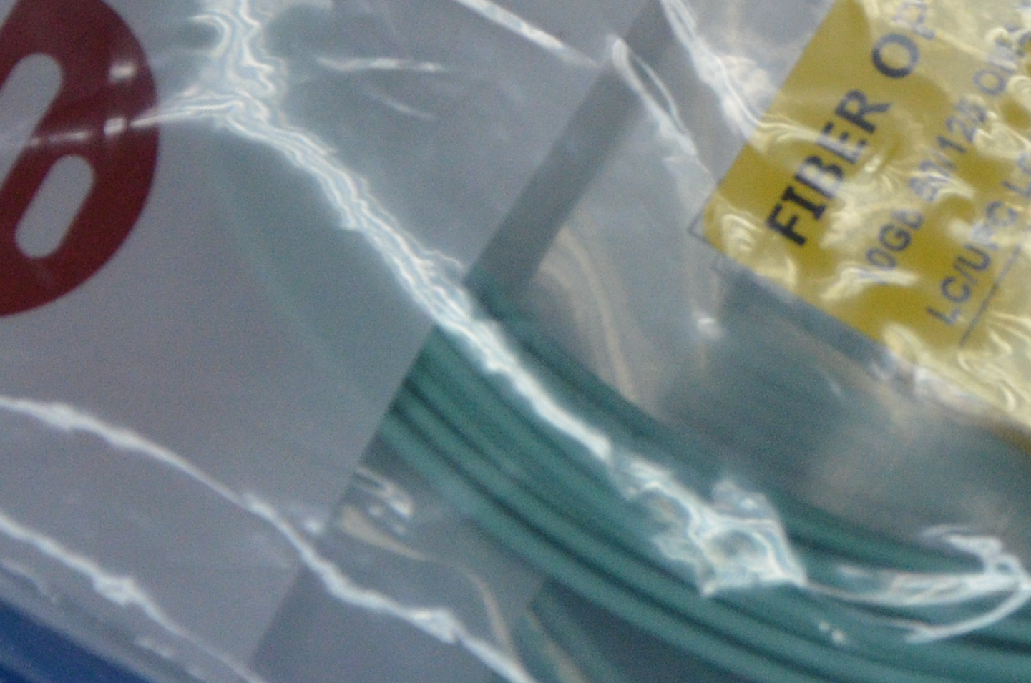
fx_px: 9090
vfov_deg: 4.3
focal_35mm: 318
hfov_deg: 6.5
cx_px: 1198
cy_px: -305
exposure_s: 1/125
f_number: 5.3
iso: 1800
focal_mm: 62
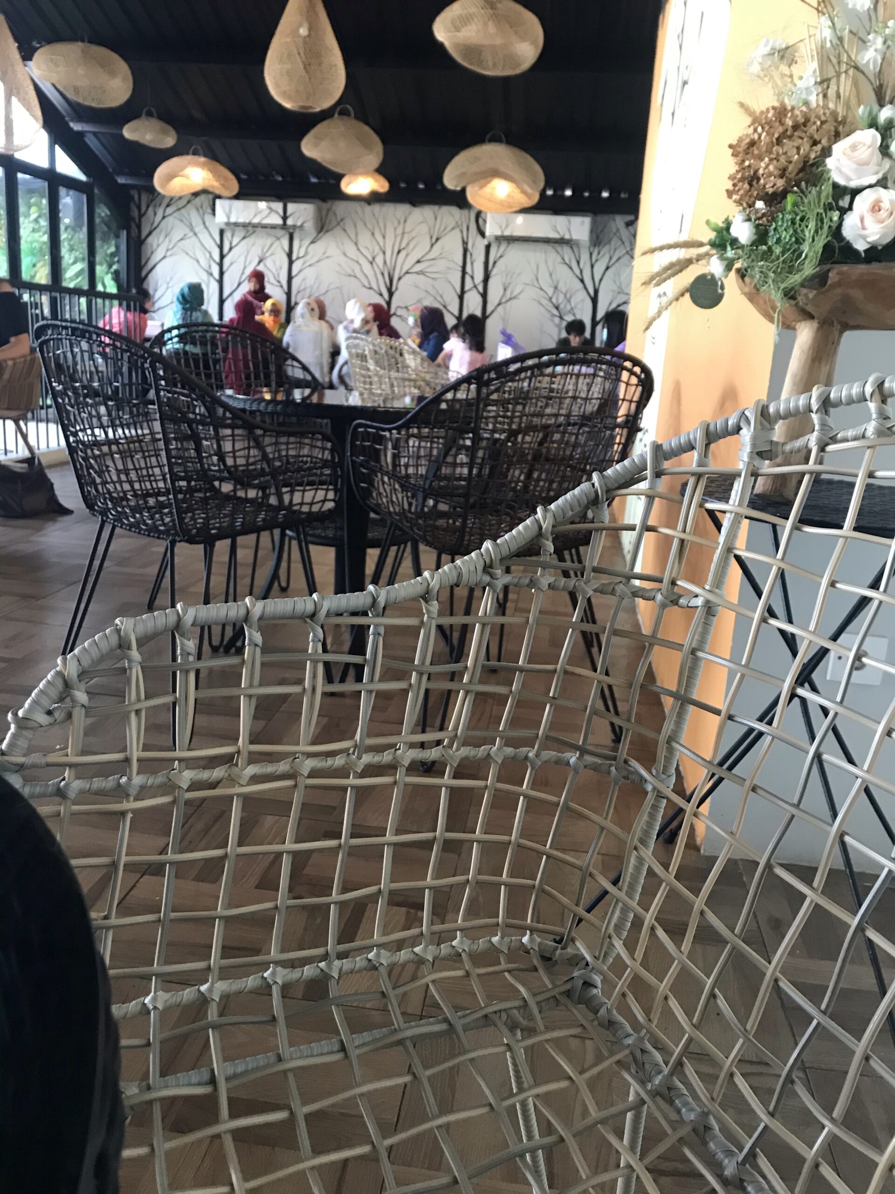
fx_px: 965
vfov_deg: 63.4
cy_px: 597
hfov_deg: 49.7
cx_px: 448
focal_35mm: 28
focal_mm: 3.99
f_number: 1.8
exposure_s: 1/17
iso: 80
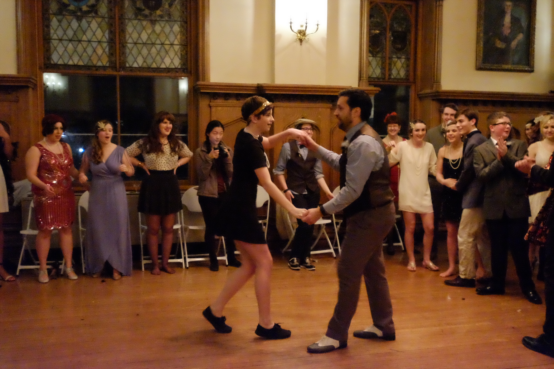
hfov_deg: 53.1
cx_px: 277
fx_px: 554
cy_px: 184
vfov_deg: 36.9
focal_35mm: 36
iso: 25600
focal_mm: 24
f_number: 4
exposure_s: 1/58
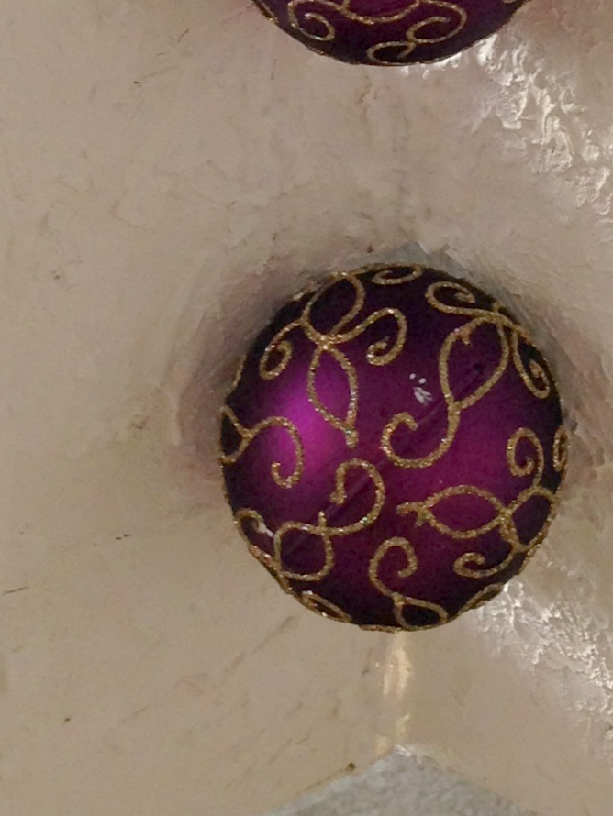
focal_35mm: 121
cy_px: -355
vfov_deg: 15.2
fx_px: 2856
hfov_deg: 12.2
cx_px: 397
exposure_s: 1/120
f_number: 2.4
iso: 64
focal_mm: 4.12
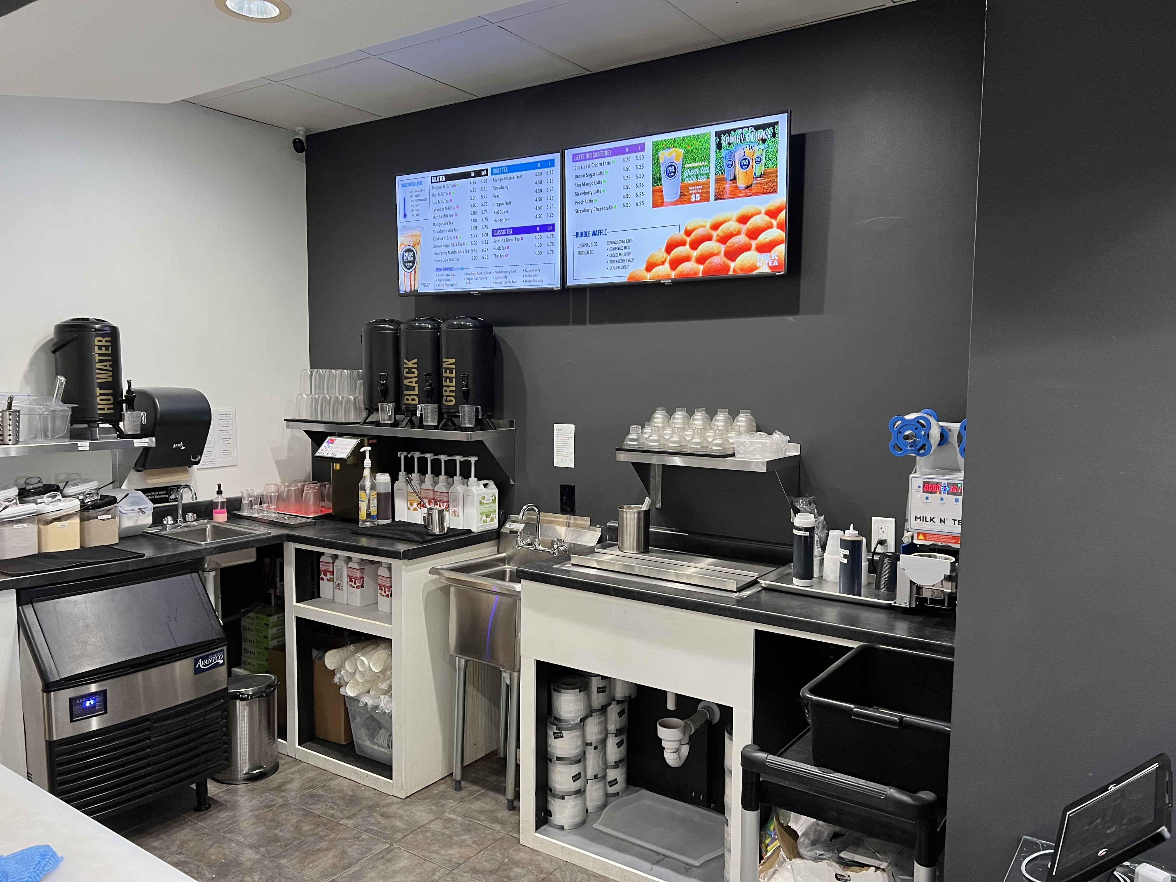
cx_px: 588
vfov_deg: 53.1
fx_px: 883
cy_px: 441
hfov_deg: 67.3
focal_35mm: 26
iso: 160
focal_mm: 5.7
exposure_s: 1/60
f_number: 1.5
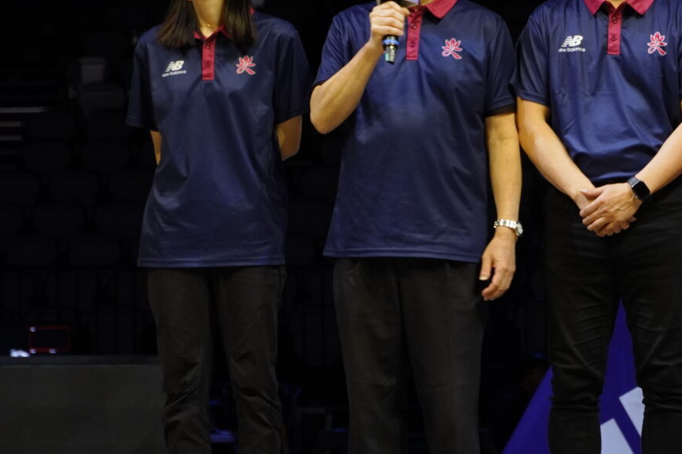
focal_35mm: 241
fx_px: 4564
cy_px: 225
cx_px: 463
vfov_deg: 5.7
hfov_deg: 8.5
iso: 1000
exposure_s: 1/30
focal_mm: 92
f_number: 5.6
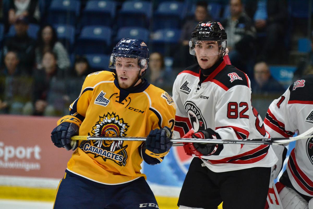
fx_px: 2087
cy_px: 104
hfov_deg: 8.6
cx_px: 156
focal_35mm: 240
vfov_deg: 5.7
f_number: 2.8
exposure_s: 1/640
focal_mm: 160
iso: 1600
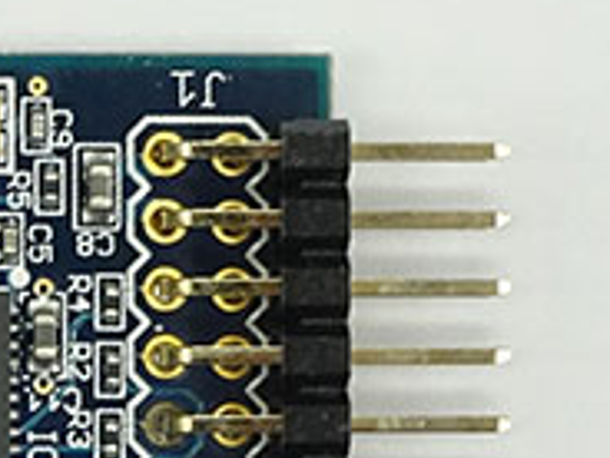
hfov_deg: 10.9
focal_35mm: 174
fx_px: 3066
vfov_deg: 8.5
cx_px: -312
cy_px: 322
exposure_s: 1/50
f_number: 4.5
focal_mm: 8.51
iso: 80
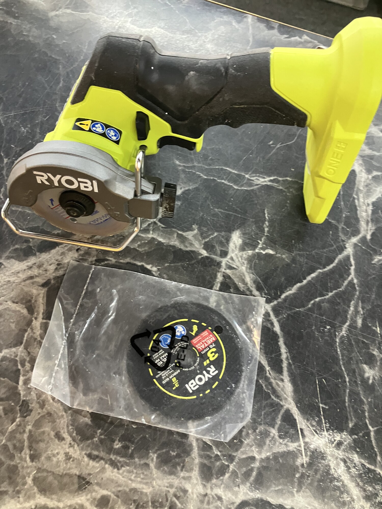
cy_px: 254
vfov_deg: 63.4
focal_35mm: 28
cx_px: 191
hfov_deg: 49.7
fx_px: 412
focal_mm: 3.99
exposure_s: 1/40
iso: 400
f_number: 1.8
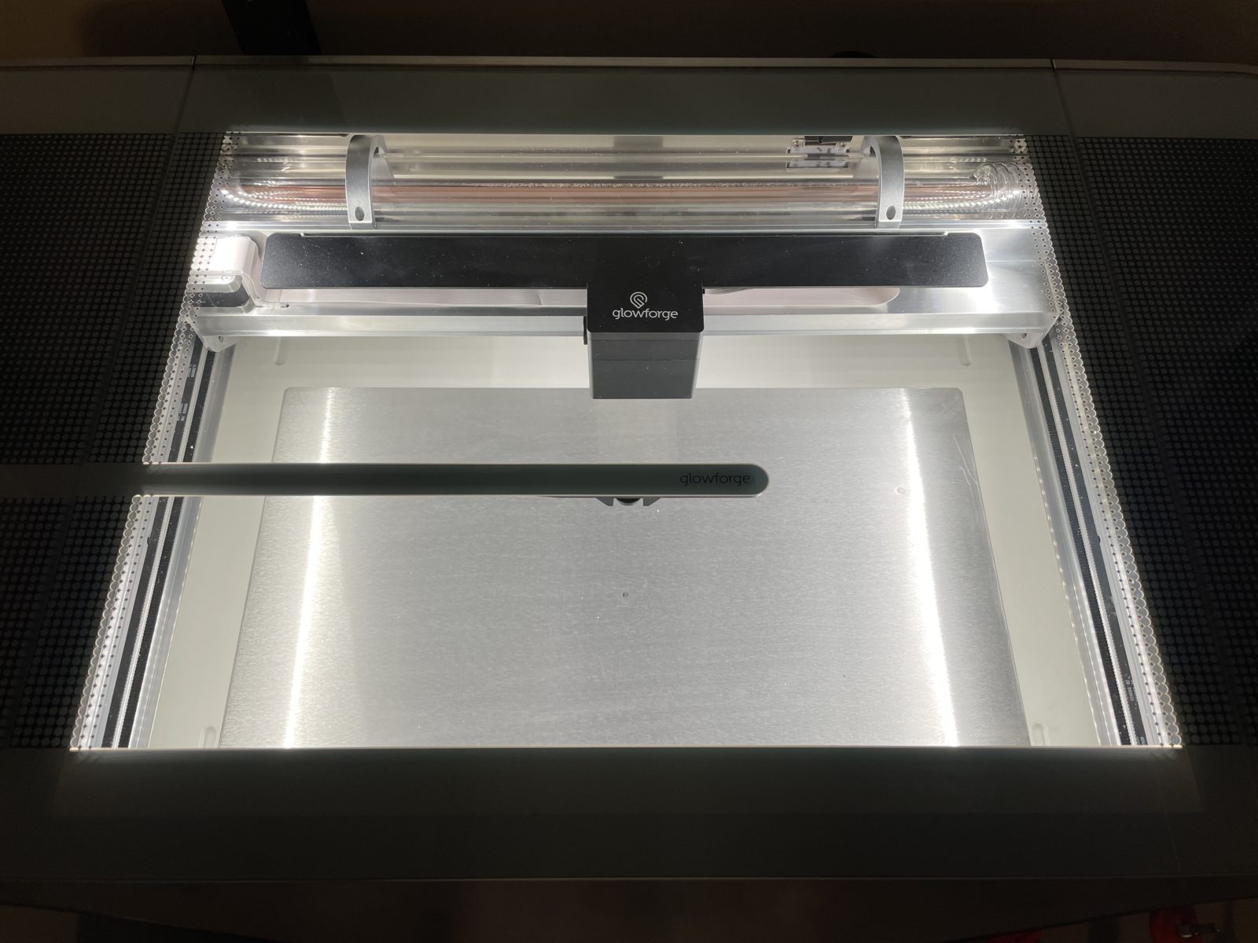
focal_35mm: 26
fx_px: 945
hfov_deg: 67.3
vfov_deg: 53.1
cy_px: 472
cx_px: 629
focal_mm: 4.2
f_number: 1.6
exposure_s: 1/103
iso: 50
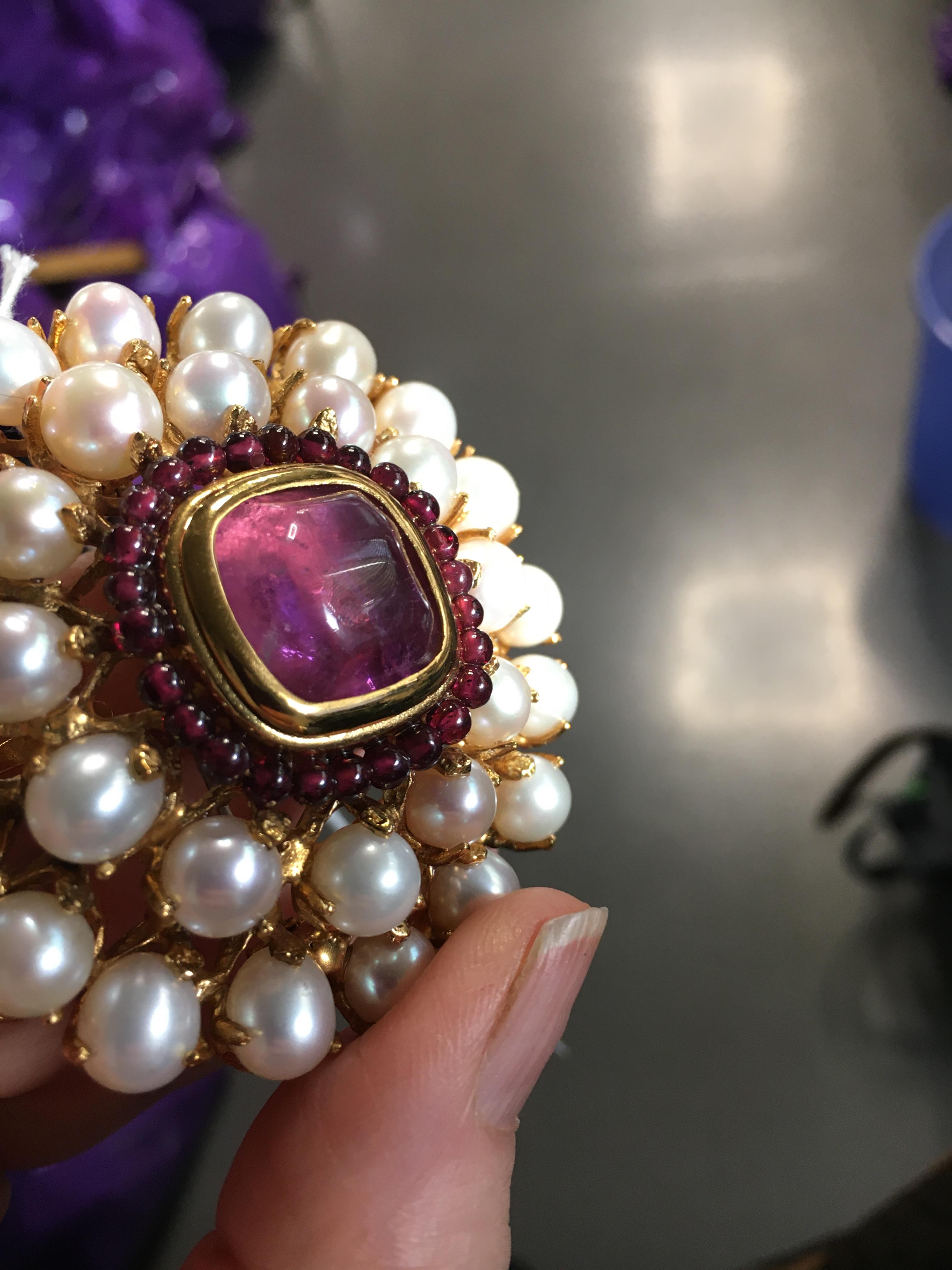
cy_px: 635
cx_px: 476
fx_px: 1063
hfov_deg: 48.2
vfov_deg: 61.7
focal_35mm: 29
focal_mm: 4.15
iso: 100
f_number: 2.2
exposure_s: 1/33
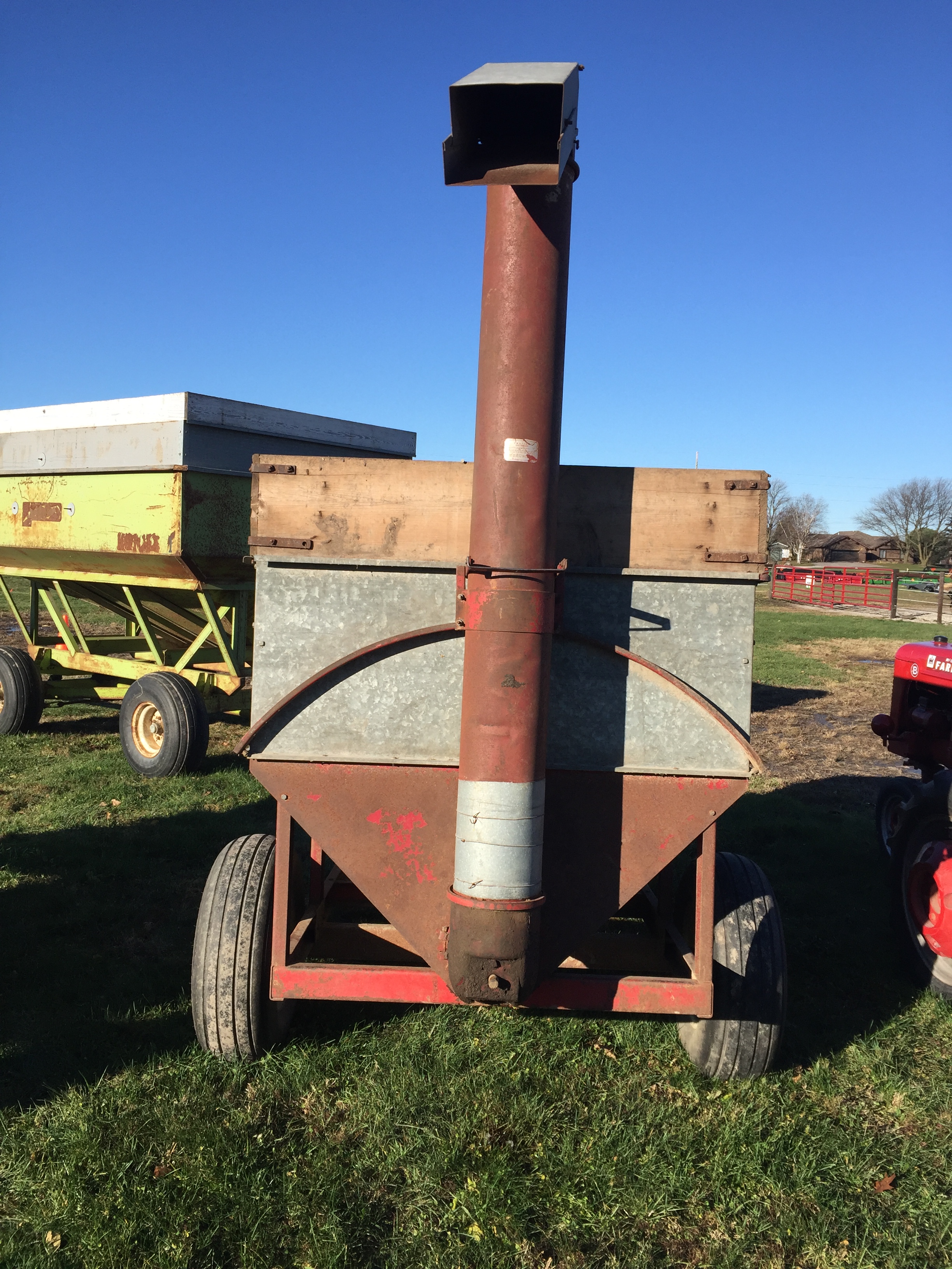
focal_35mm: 29
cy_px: 634
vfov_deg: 61.7
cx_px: 476
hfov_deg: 48.2
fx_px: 1063
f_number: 2.2
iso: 32
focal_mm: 4.15
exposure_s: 1/1464
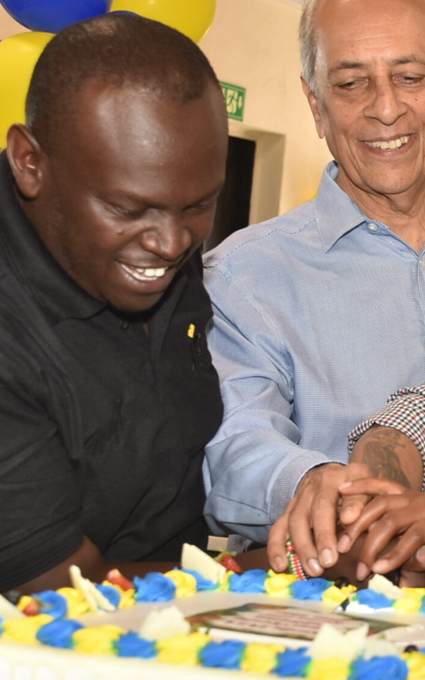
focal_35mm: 108
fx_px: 2004
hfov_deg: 11.8
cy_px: 407
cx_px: 526
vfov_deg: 19.2
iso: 200
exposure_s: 1/200
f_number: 4
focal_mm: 31
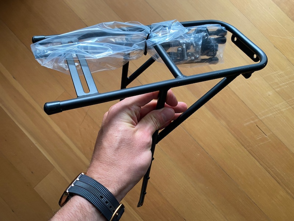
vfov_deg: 53.1
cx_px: 147
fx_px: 221
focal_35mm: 26
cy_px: 110
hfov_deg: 67.3
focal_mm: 4.25
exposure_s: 1/75
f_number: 1.8
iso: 125
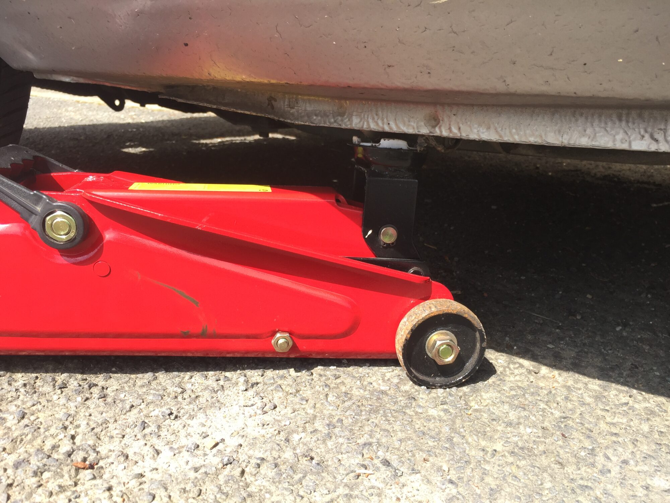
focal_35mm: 29
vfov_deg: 48.2
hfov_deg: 61.7
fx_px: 561
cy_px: 252
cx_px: 335
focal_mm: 4.15
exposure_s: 1/549
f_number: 2.2
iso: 32
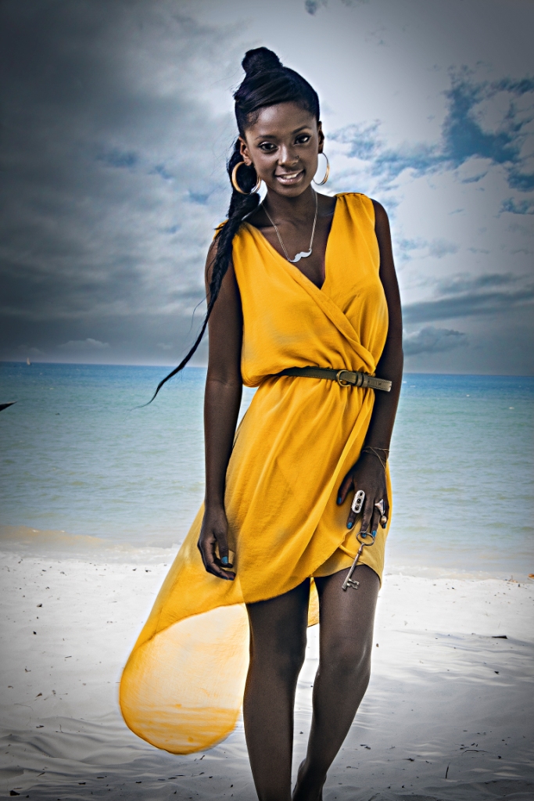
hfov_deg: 14.0
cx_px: 267
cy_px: 400
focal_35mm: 98
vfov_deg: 20.9
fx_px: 2168
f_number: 18
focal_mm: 65
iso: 100
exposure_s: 1/30
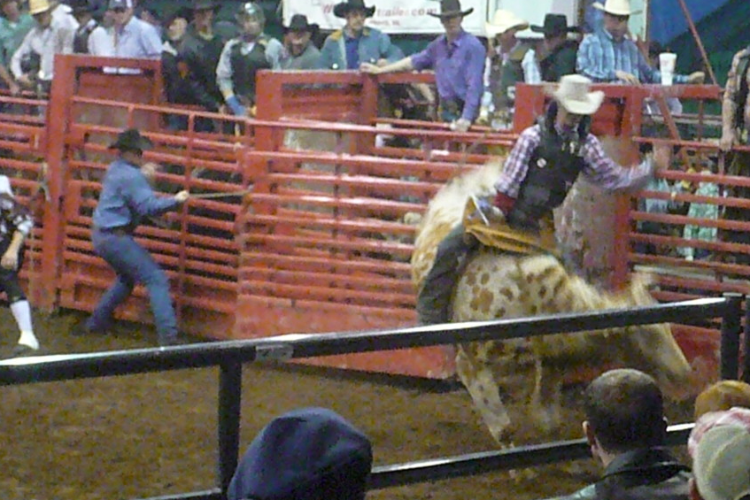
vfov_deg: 10.4
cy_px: 230
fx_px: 2750
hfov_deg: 15.5
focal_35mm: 132
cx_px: 391
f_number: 5
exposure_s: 1/25
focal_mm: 17.4
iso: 3200
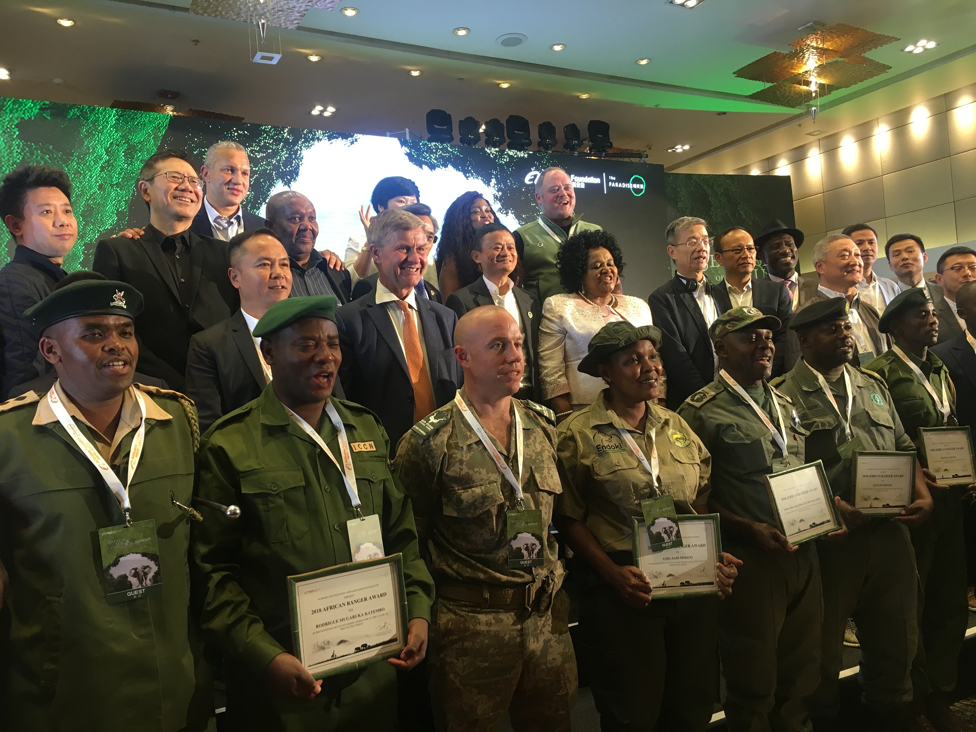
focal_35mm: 29
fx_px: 818
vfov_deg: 48.2
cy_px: 366
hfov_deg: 61.7
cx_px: 488
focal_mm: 4.15
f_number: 2.2
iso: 100
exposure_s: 1/33
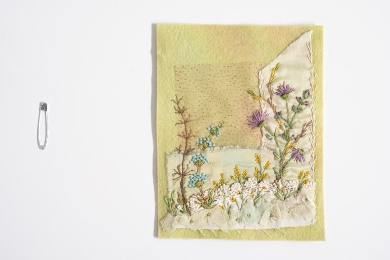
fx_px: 758
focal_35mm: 70
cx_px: 195
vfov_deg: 19.5
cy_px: 130
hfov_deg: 28.8
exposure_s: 1/100
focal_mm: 70
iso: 125
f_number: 22
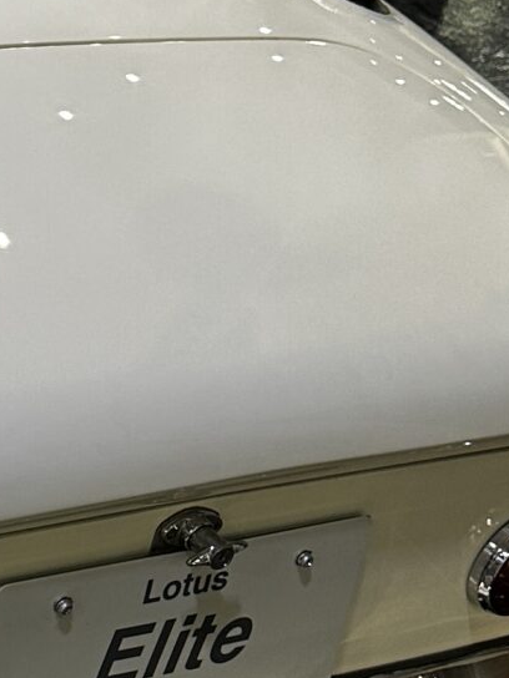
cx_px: -313
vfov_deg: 17.4
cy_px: 383
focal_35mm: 113
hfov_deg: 12.3
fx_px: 2215
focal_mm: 6.86
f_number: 1.78
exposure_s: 1/120
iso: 125
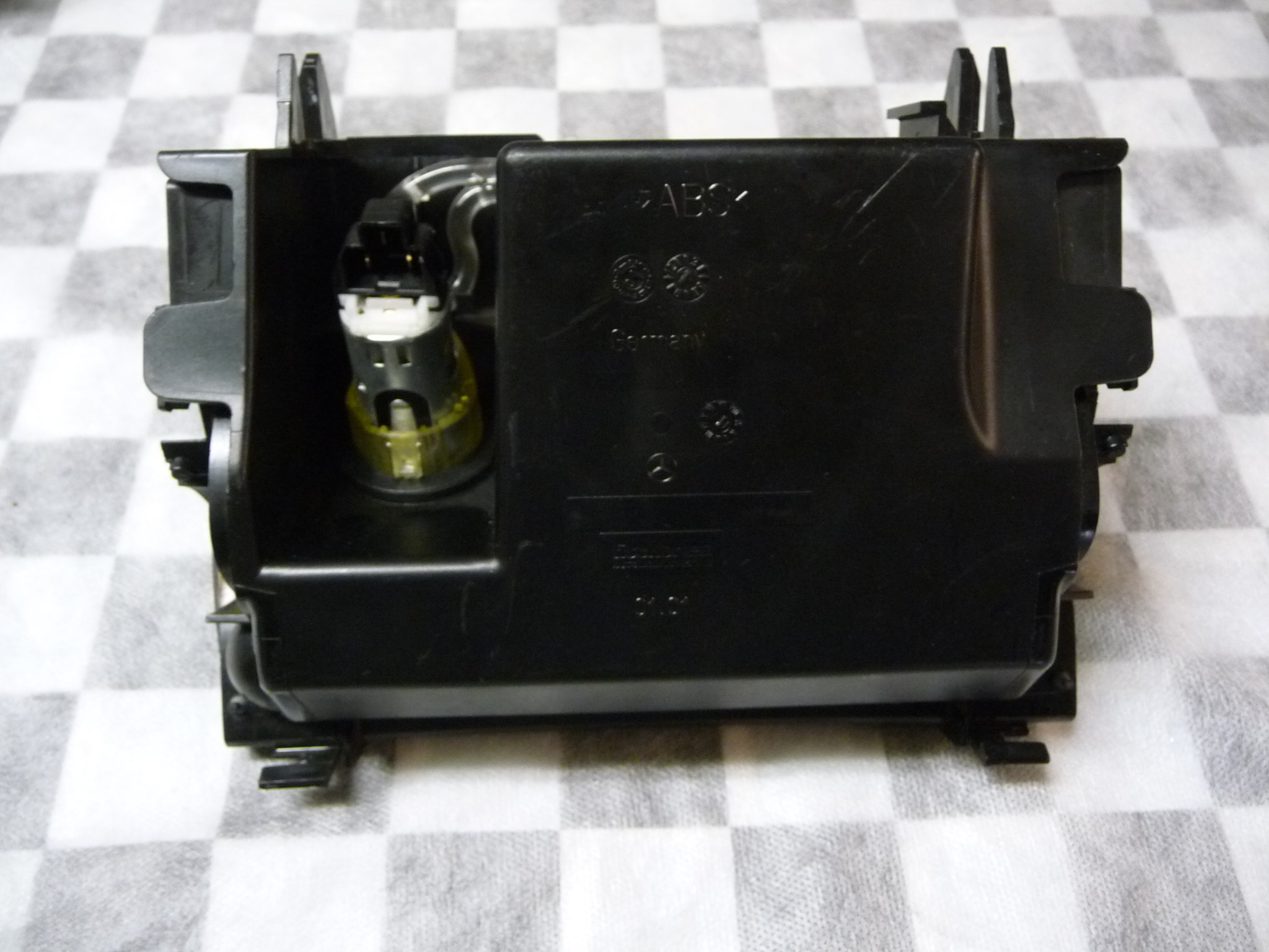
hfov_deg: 63.4
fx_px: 1026
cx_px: 634
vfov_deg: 49.7
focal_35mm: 28
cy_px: 476
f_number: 3.3
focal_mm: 4.7
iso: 400
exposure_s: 1/30
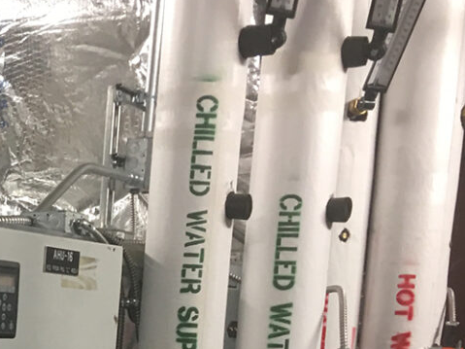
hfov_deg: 19.7
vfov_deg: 14.8
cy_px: 525
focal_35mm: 93
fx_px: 1249
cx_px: -115
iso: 32
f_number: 2.2
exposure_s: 1/15
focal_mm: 4.15
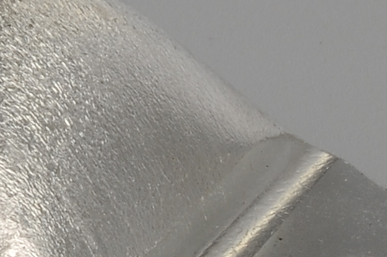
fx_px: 7820
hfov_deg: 2.8
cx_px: 64
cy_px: 188
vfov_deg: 1.9
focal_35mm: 728
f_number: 22
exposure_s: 1/80
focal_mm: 70
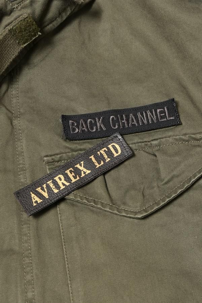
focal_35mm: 75
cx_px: 101
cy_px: 152
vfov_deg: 27.0
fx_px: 631
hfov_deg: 18.2
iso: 100
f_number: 8
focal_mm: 50
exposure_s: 1/160
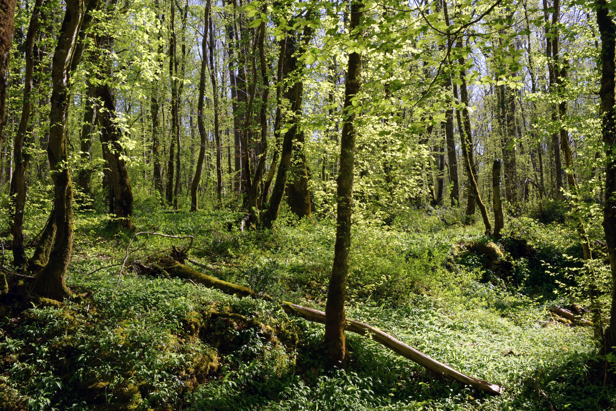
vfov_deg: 27.0
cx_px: 308
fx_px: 856
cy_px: 206
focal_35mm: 50
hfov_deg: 39.6
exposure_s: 1/40
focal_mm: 50
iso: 320
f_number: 16
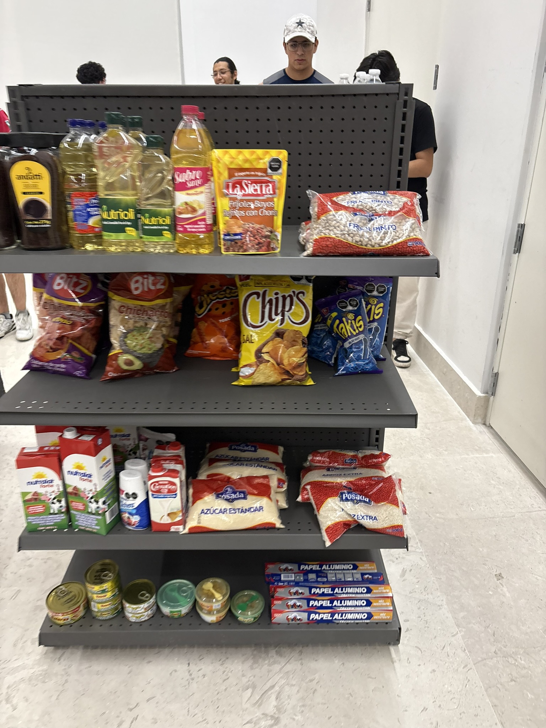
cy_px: 364
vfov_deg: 67.3
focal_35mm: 26
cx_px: 273
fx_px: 547
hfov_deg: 53.1
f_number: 1.6
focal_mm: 5.96
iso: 160
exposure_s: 1/60
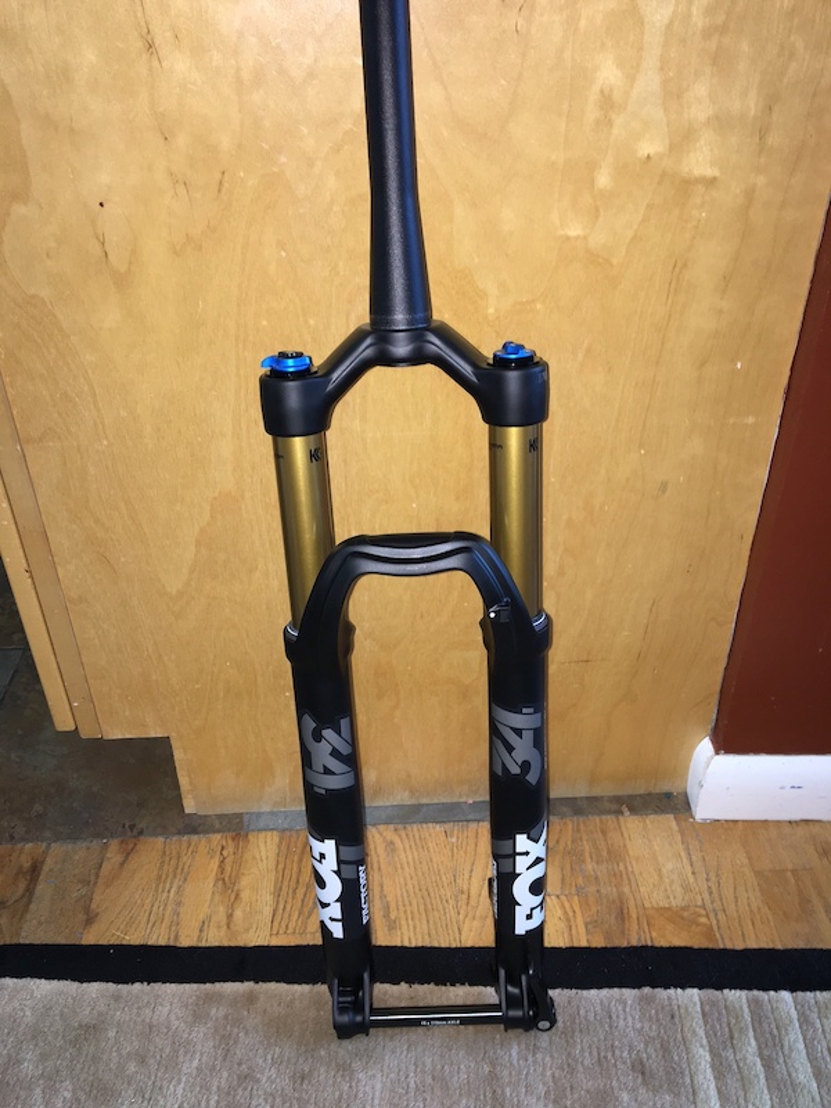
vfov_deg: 61.7
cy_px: 554
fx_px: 928
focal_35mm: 29
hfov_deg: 48.2
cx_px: 416
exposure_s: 1/16
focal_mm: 4.15
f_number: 2.2
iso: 50
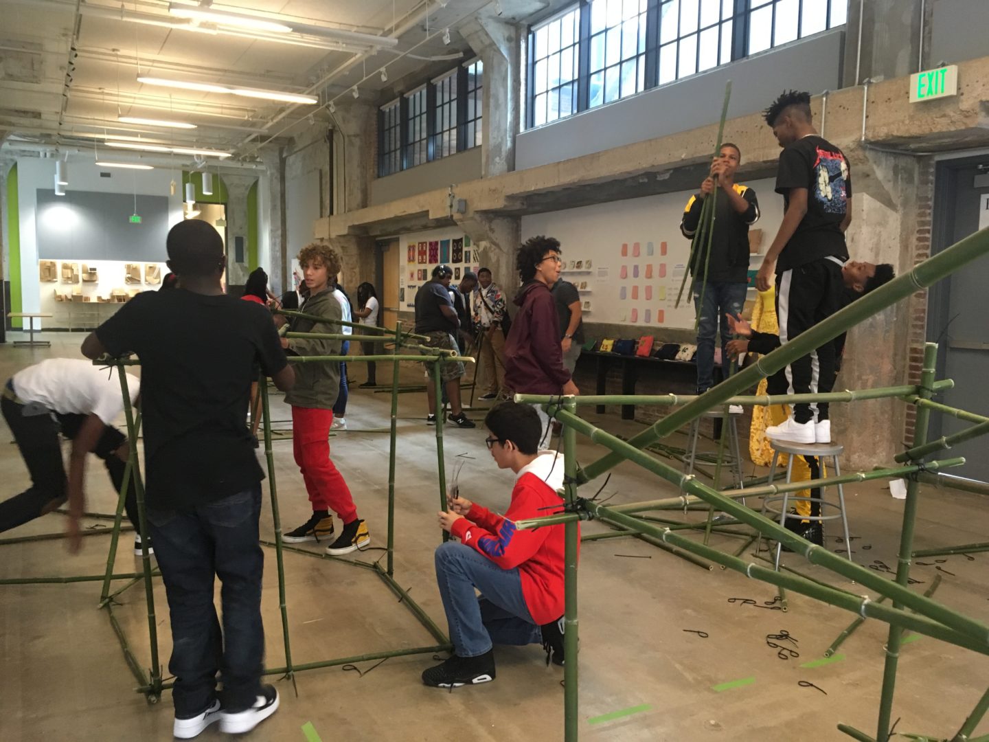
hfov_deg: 61.7
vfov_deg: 48.2
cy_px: 371
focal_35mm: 29
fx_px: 829
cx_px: 494
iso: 200
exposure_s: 1/24
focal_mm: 4.15
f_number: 2.2
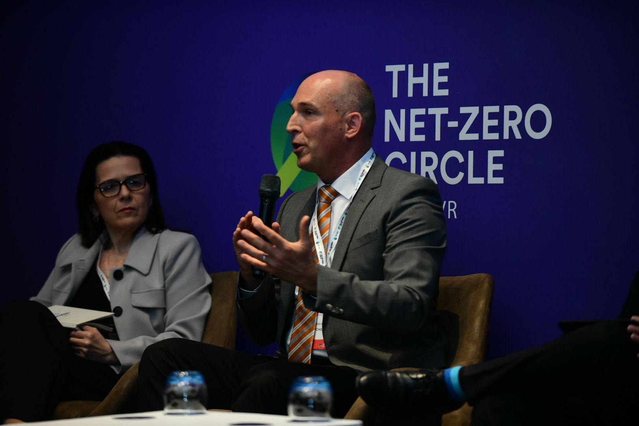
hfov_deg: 13.7
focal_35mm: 150
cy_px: 213
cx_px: 320
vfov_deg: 9.1
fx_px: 2662
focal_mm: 150
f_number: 2.8
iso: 2000
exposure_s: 1/125
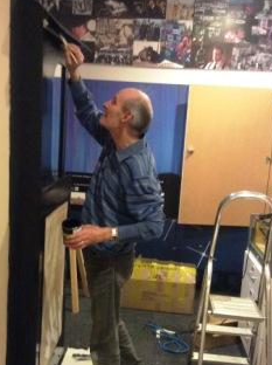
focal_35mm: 46
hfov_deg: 31.4
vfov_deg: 41.2
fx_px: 483
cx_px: 128
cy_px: 213
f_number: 2.4
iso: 400
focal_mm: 3.3
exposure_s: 1/17
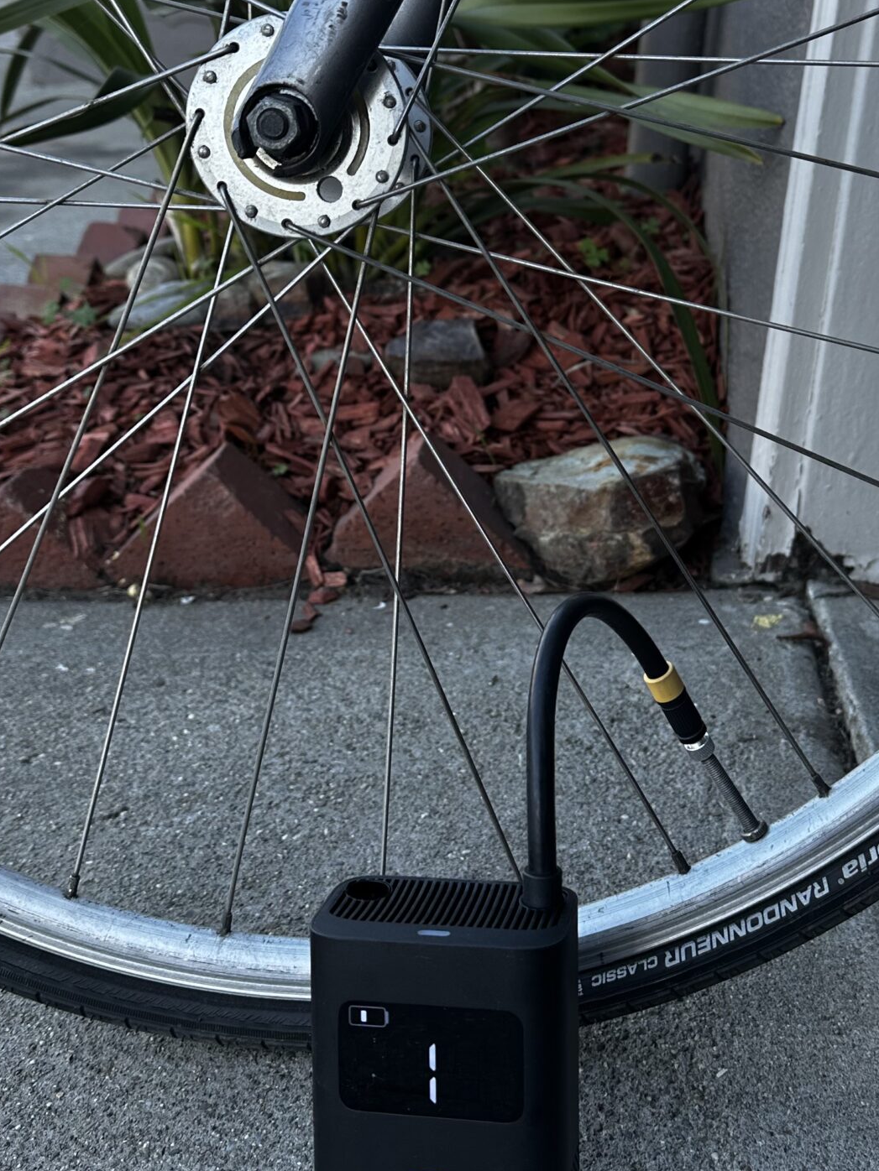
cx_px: 557
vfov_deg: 42.3
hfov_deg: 32.7
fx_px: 1490
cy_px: 373
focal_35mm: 44
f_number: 1.78
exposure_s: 1/352
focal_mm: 6.86
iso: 80
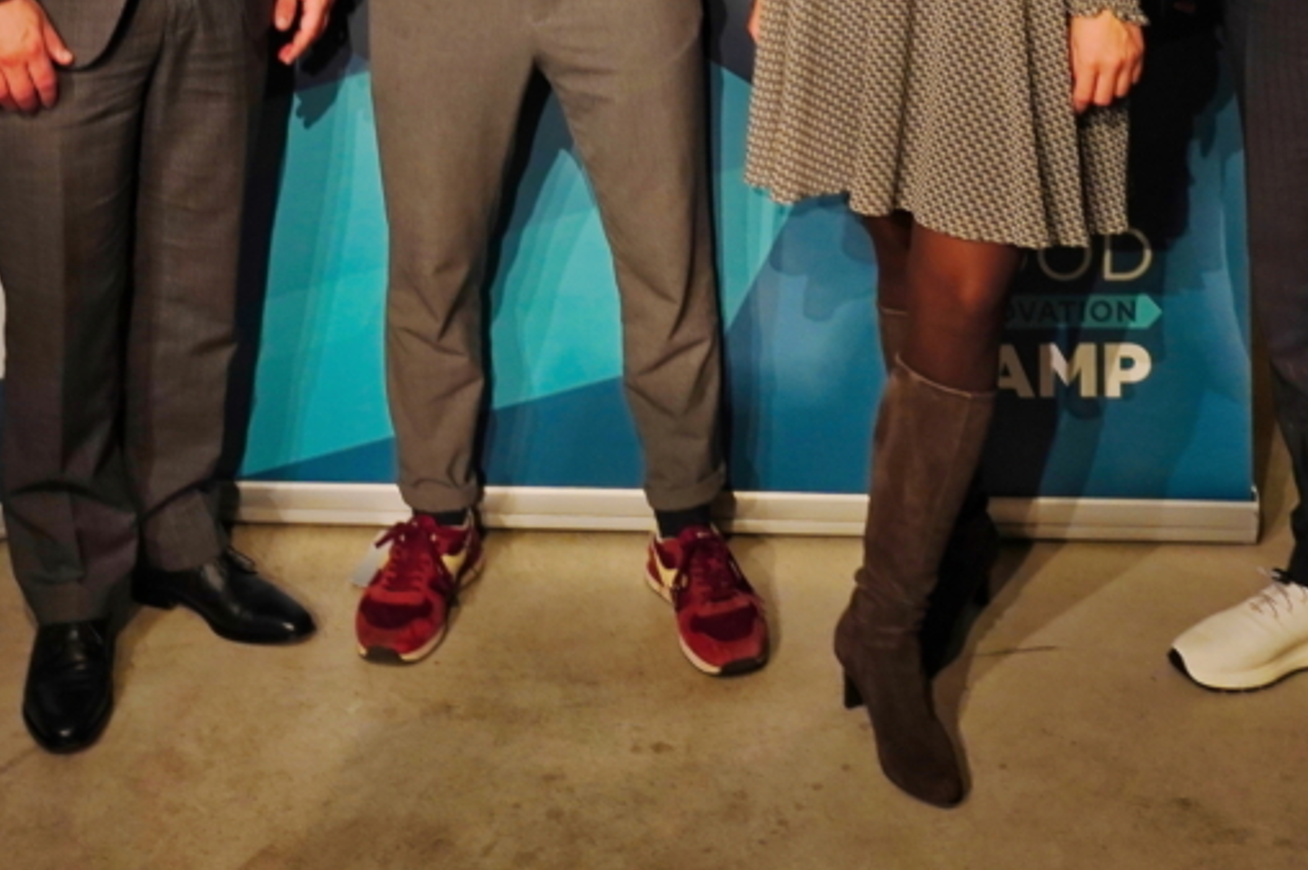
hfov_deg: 37.4
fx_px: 1931
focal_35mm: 53
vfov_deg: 23.8
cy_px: -82
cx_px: 626
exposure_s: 1/30
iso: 400
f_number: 2.8
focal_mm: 15
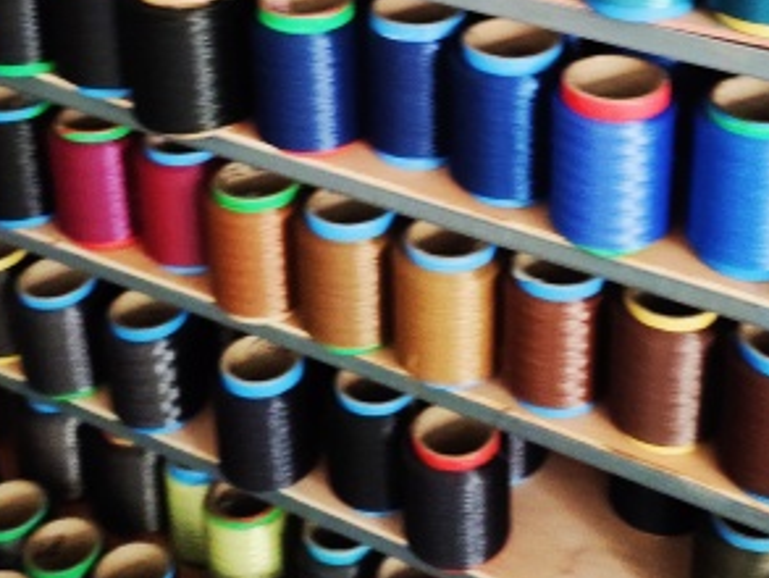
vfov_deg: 25.1
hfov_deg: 34.6
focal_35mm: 55
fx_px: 1222
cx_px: 507
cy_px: -17
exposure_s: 1/17
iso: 2969
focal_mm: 4.76
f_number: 1.79
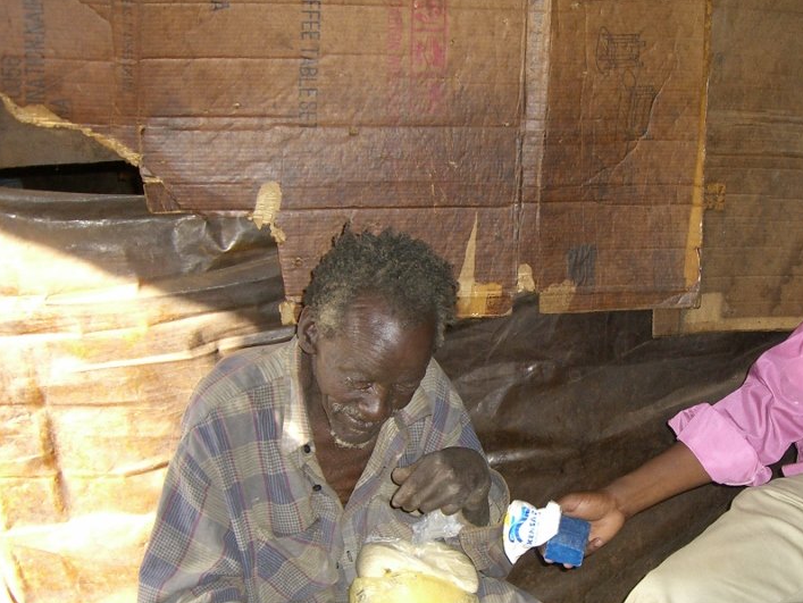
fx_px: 1277
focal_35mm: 55
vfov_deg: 26.5
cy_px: 359
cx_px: 544
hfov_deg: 34.6
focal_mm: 6.2
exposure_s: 1/60
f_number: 2.7
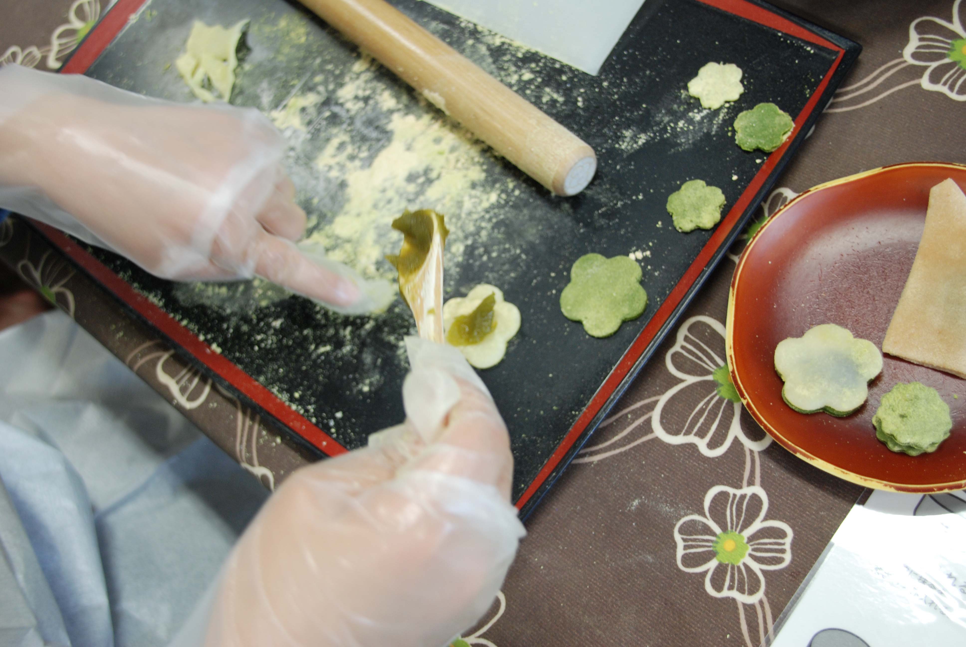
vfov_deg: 30.9
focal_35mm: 44
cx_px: 483
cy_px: 324
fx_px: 1169
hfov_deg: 44.9
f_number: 4.2
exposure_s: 1/40
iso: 400
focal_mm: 29
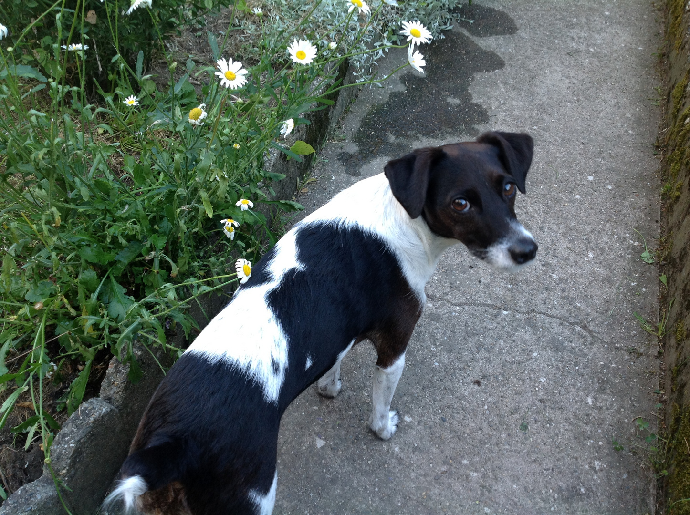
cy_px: 258
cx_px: 345
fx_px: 697
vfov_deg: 40.6
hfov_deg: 52.7
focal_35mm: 35
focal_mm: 4.28
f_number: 2.4
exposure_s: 1/40
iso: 64
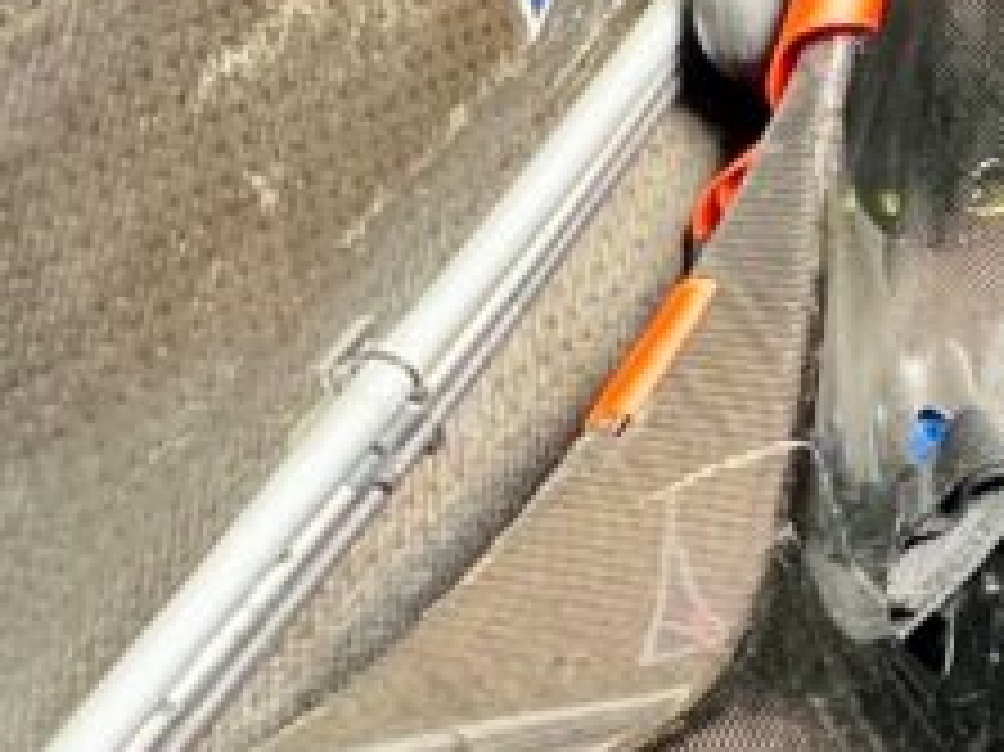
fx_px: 2029
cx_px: 1540
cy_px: 306
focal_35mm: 70
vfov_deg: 21.0
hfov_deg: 22.4
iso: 500
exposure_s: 1/60
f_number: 1.8
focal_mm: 1.57
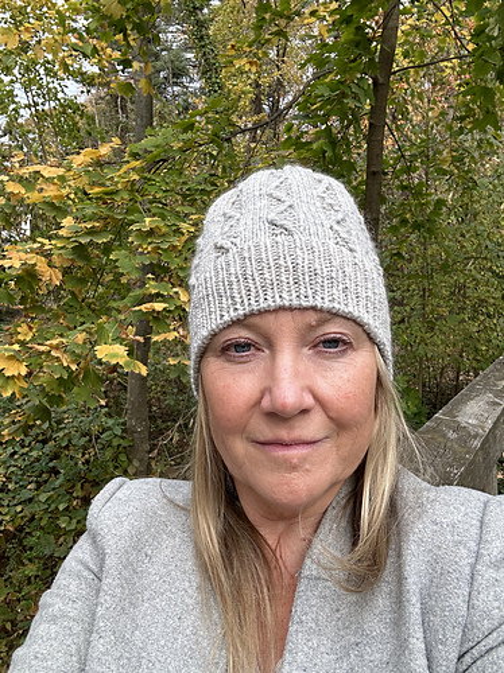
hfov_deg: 46.7
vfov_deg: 60.0
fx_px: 583
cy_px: 336
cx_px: 252
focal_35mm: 30
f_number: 1.9
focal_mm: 2.69
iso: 25
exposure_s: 1/248
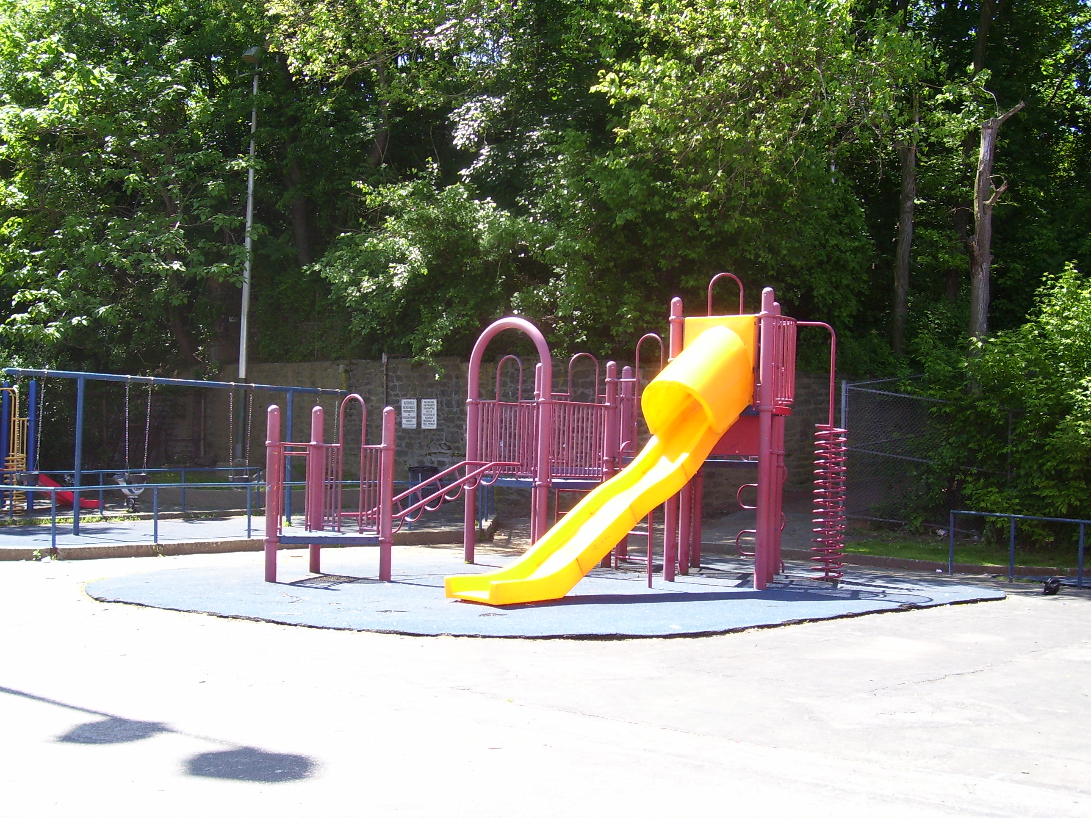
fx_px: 1324
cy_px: 409
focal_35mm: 42
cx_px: 546
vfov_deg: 34.3
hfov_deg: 44.8
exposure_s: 1/250
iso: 80
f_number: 3
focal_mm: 7
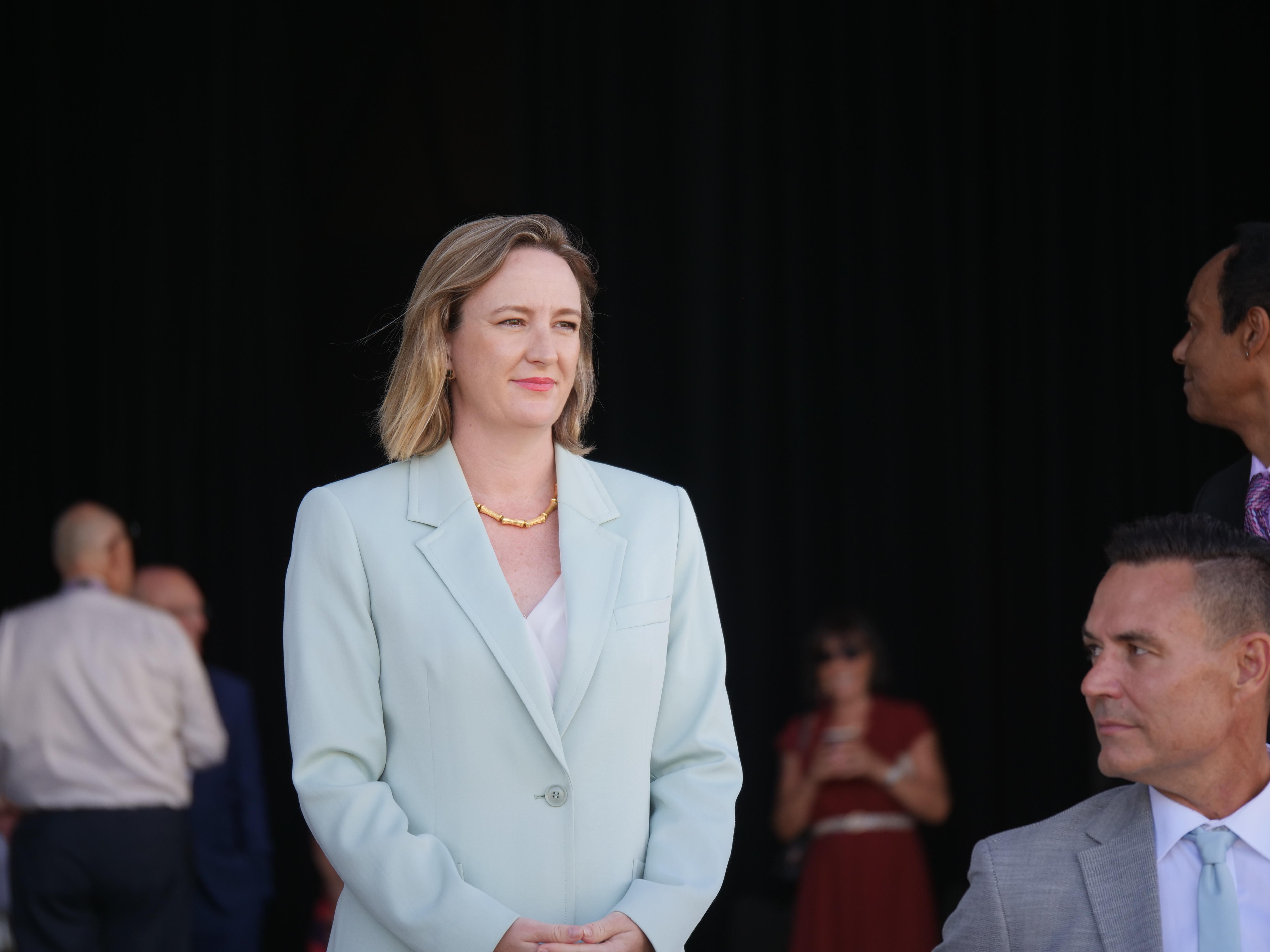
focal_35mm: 200
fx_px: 7338
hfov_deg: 9.9
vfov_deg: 7.4
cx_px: 635
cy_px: 476
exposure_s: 1/500
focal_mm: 100
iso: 200
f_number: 2.8
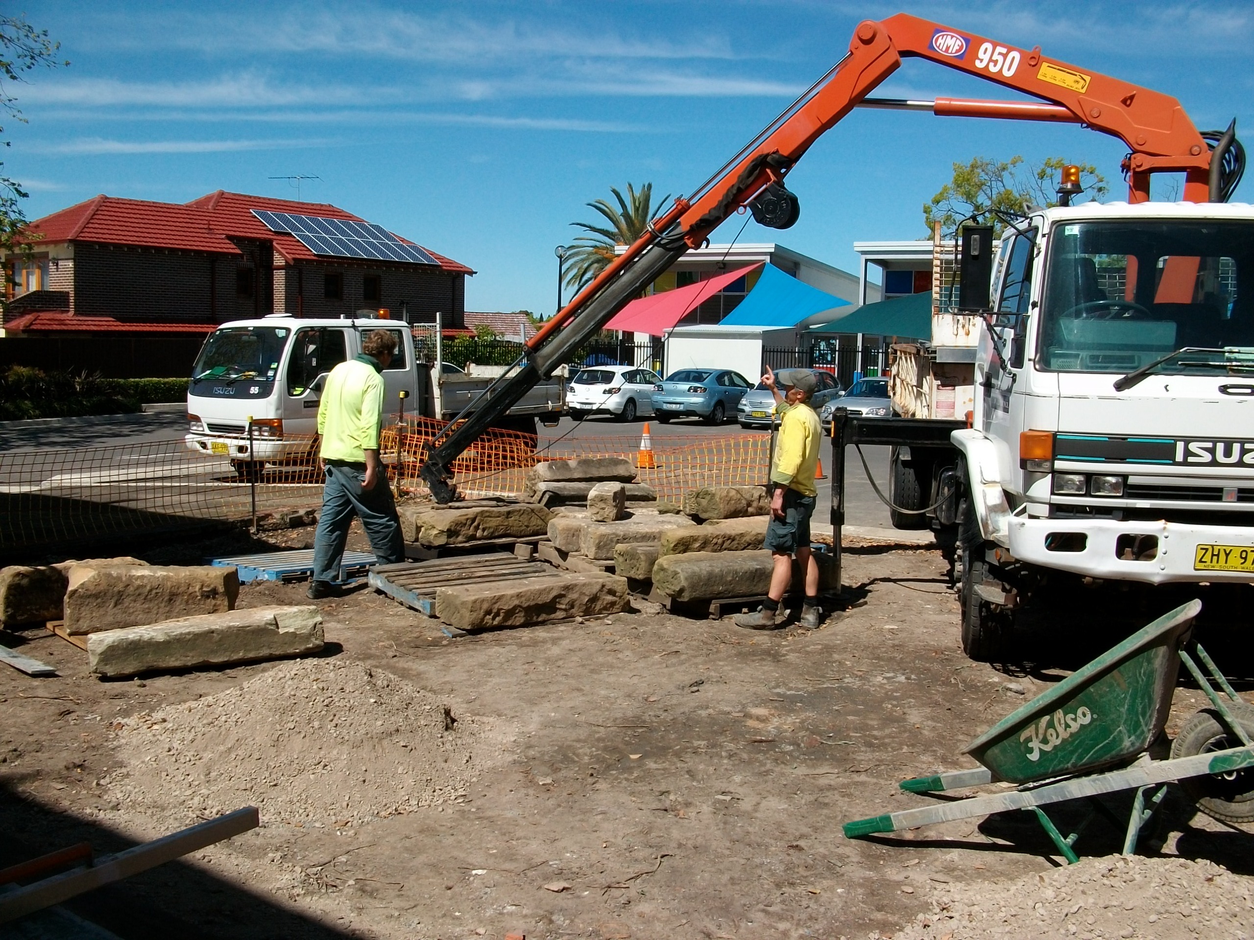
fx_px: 1159
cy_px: 470
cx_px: 627
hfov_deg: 56.8
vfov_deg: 44.2
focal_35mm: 32
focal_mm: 5.7
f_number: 5.5
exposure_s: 1/460
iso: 80
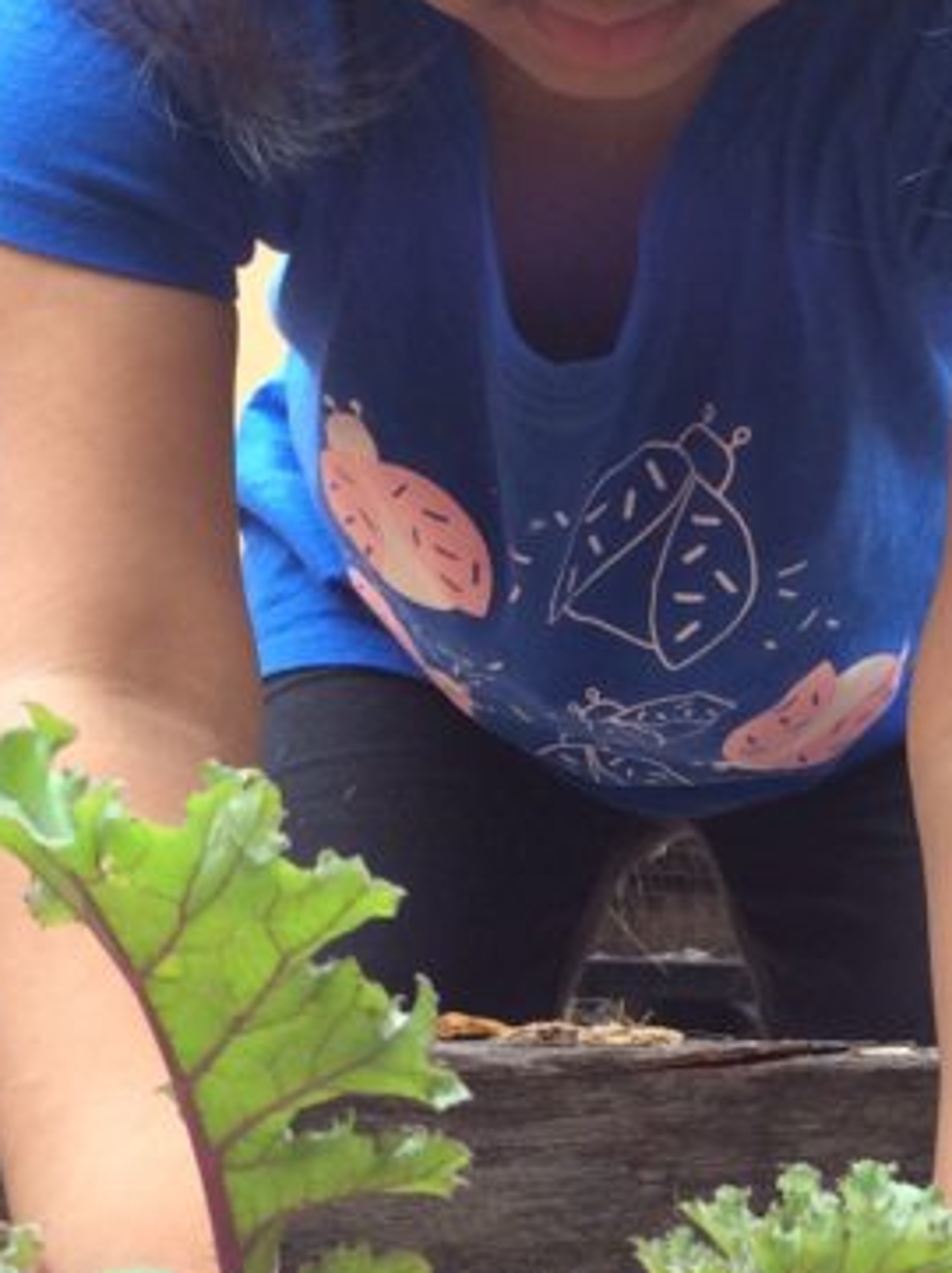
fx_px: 3343
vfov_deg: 21.5
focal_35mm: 91
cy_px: 882
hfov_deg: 16.2
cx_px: 525
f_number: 2.4
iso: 32
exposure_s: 1/146
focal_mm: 3.3
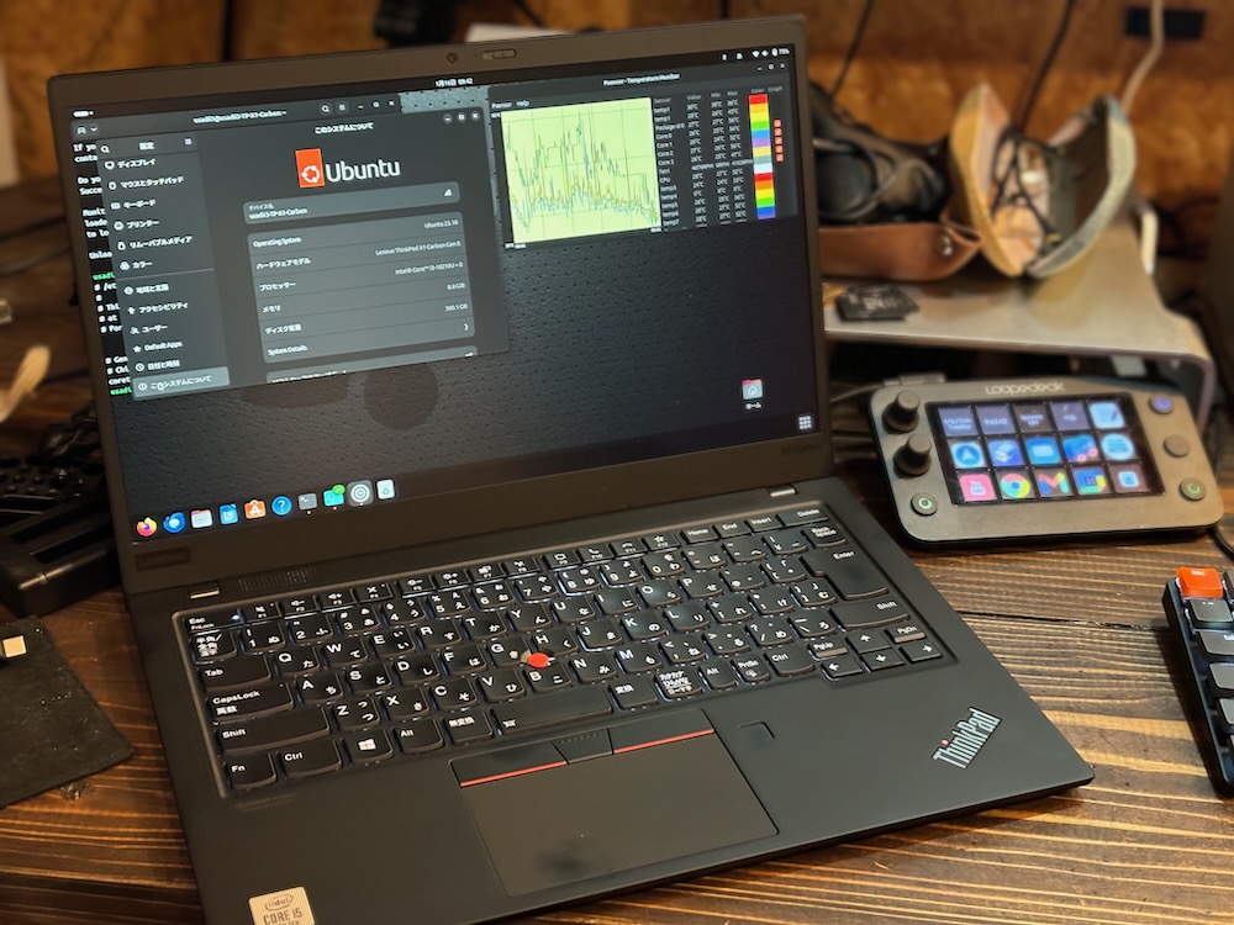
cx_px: 617
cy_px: 462
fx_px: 1854
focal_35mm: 52
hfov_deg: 36.8
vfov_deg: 28.0
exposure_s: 1/20
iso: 400
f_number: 1.6
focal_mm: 5.96
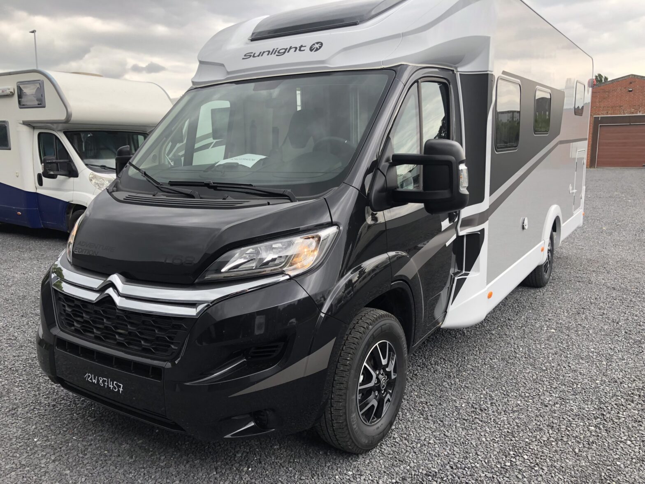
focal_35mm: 28
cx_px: 322
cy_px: 242
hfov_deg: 63.4
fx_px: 522
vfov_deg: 49.7
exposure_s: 1/256
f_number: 1.8
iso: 20
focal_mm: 4
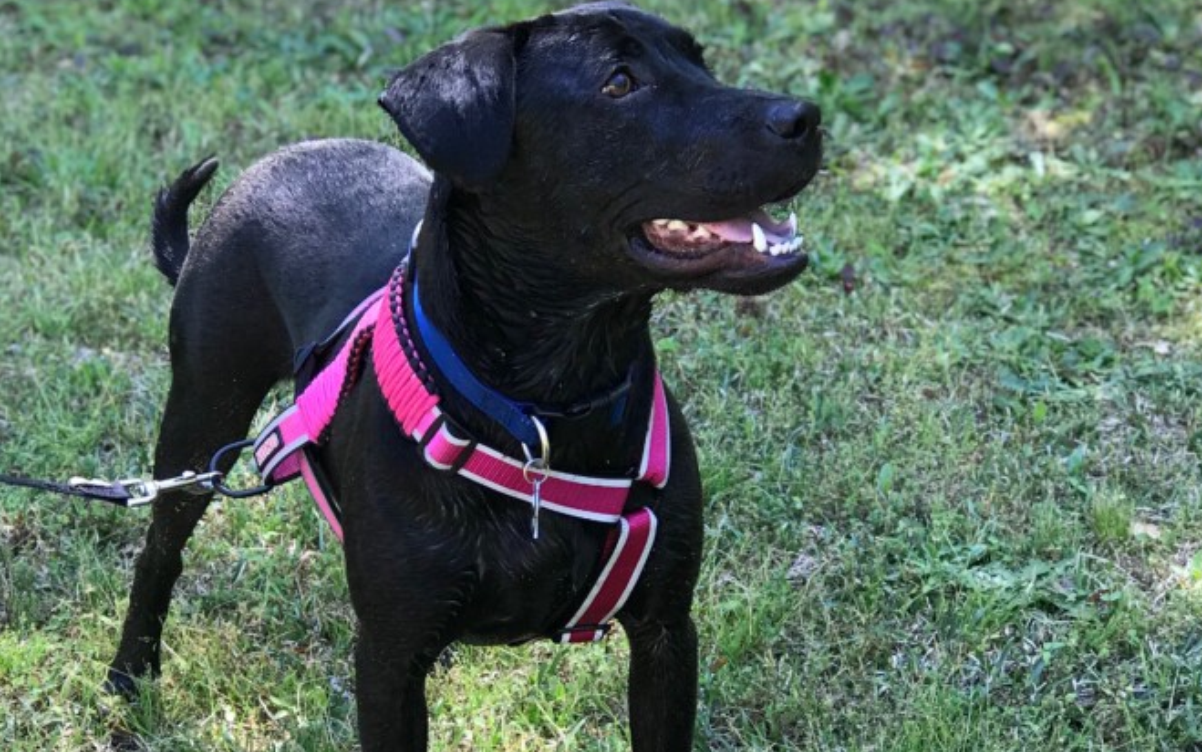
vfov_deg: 13.2
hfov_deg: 21.0
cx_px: 474
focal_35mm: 99
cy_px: 436
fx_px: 3243
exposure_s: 1/60
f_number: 2.8
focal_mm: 6.6
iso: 20
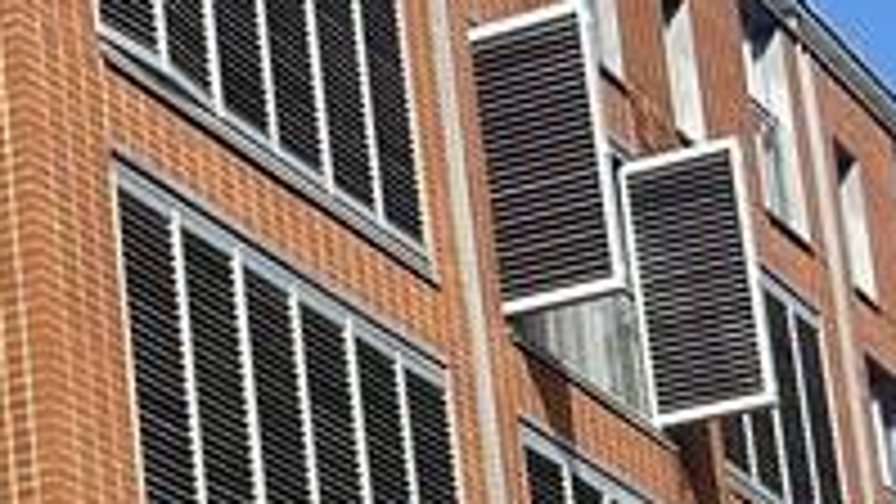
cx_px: -964
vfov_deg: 8.2
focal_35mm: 146
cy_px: 630
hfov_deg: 12.7
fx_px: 3469
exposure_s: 1/3571
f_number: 1.5
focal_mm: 5.7
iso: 50
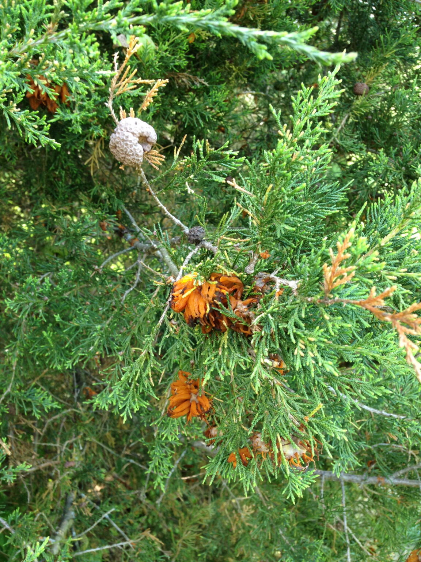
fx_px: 535
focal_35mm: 33
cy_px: 281
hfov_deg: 42.9
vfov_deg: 55.4
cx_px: 210
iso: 64
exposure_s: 1/60
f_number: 2.4
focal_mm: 4.13
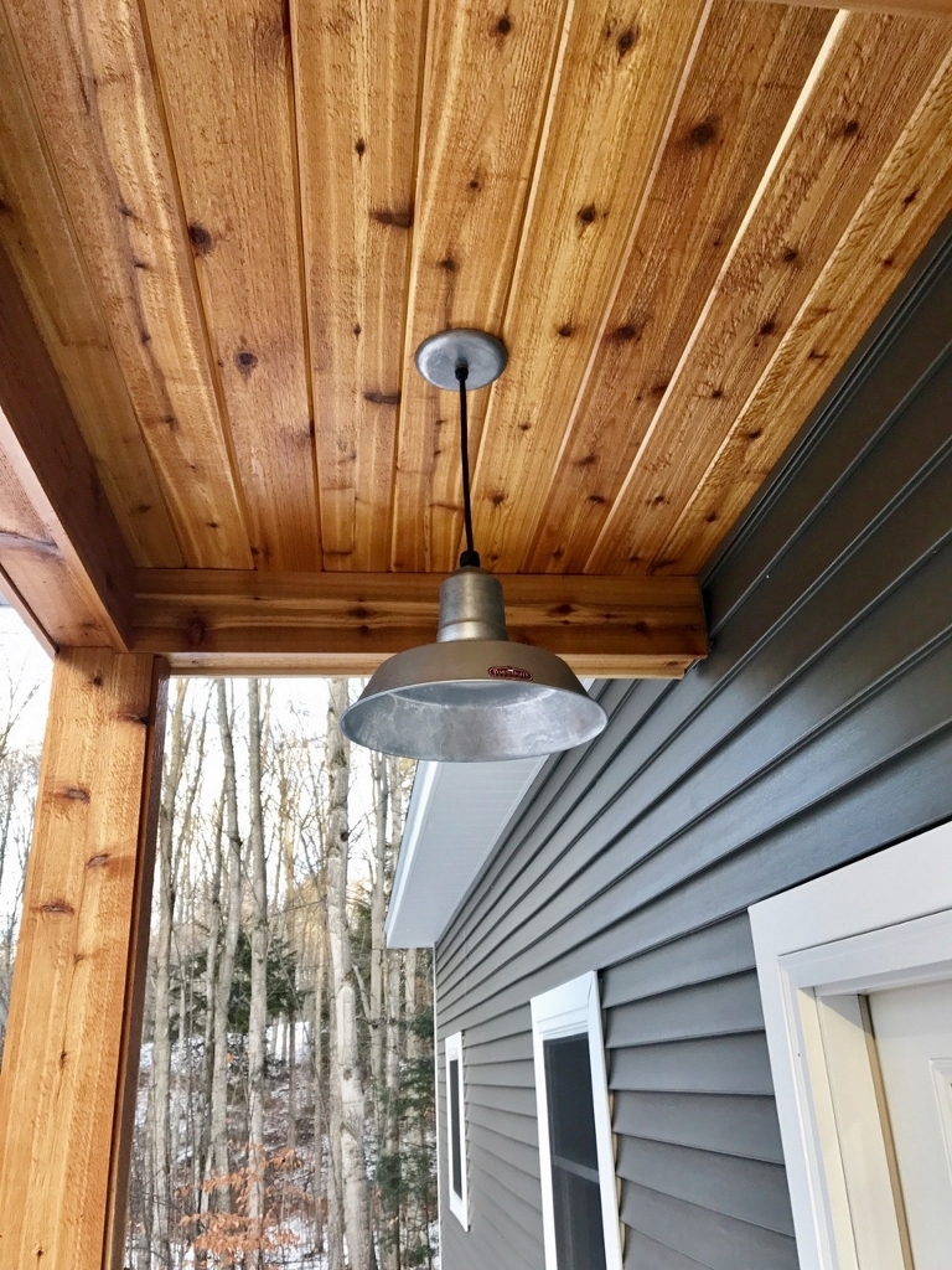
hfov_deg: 49.7
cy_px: 635
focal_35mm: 28
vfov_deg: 63.4
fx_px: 1027
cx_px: 476
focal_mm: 3.99
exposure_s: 1/120
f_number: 1.8
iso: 40
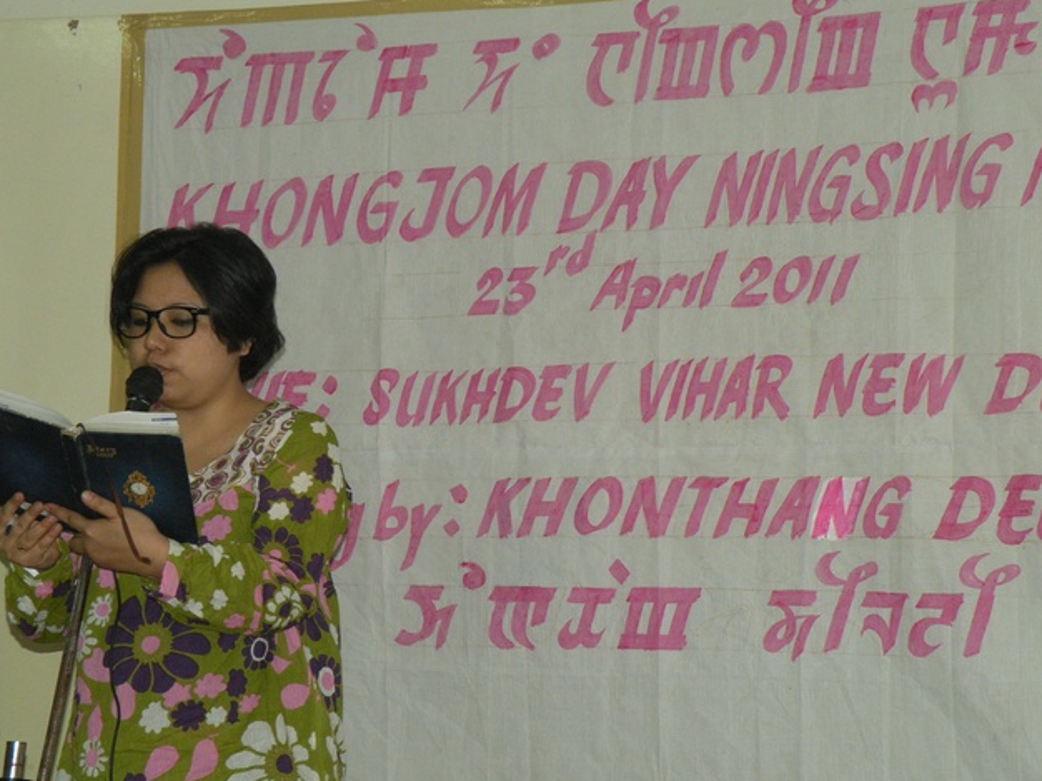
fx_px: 3129
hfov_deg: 18.9
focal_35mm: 104
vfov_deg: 14.2
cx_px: 533
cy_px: 405
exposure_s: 1/60
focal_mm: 16.4
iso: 221
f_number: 4
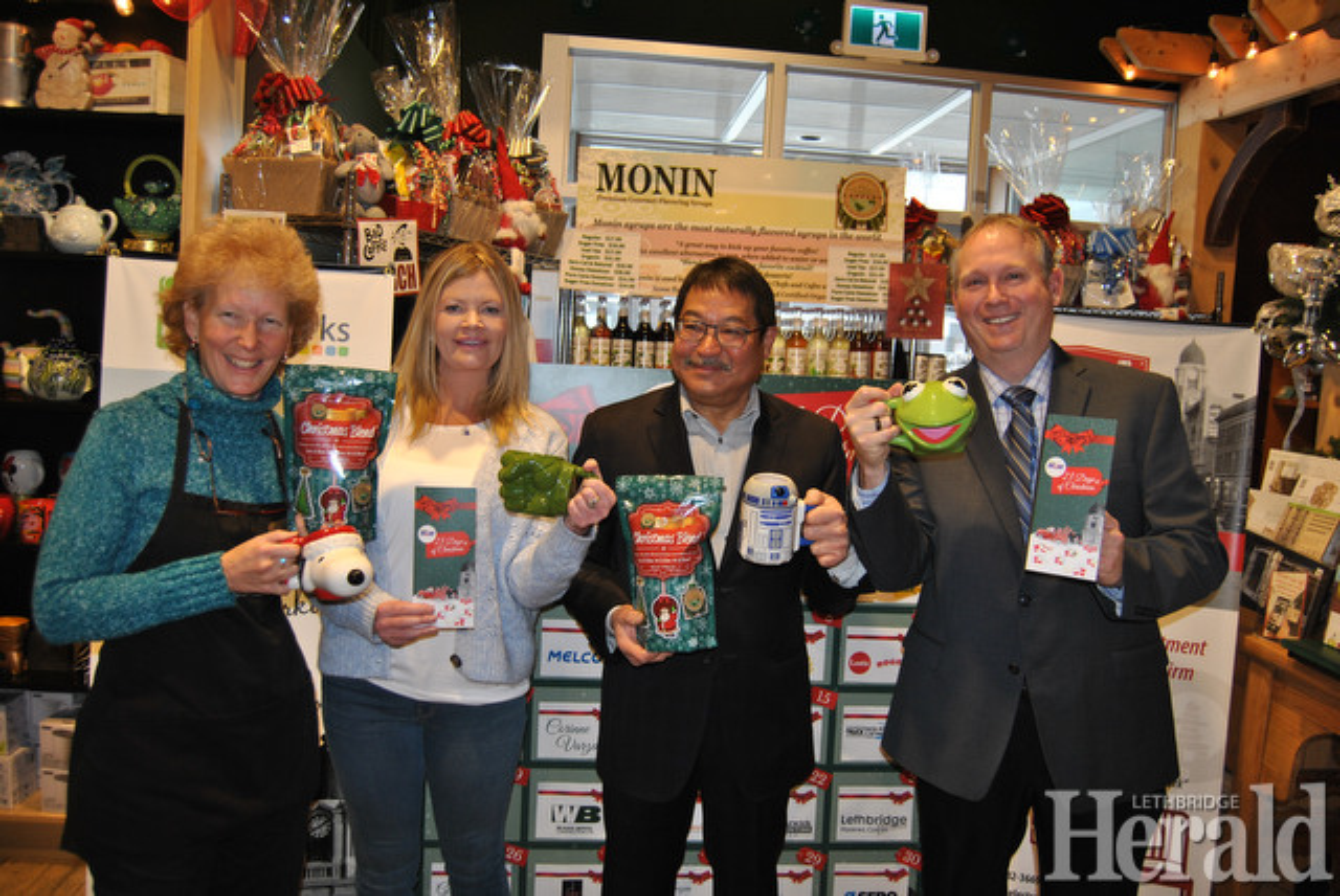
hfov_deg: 67.3
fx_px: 1006
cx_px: 670
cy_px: 448
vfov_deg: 48.0
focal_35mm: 27
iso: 200
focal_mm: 18
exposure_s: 1/60
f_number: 3.5
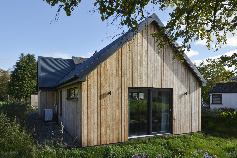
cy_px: 79
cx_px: 118
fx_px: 158
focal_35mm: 24
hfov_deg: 73.7
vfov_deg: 53.2
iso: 200
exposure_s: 1/320
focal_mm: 24
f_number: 9
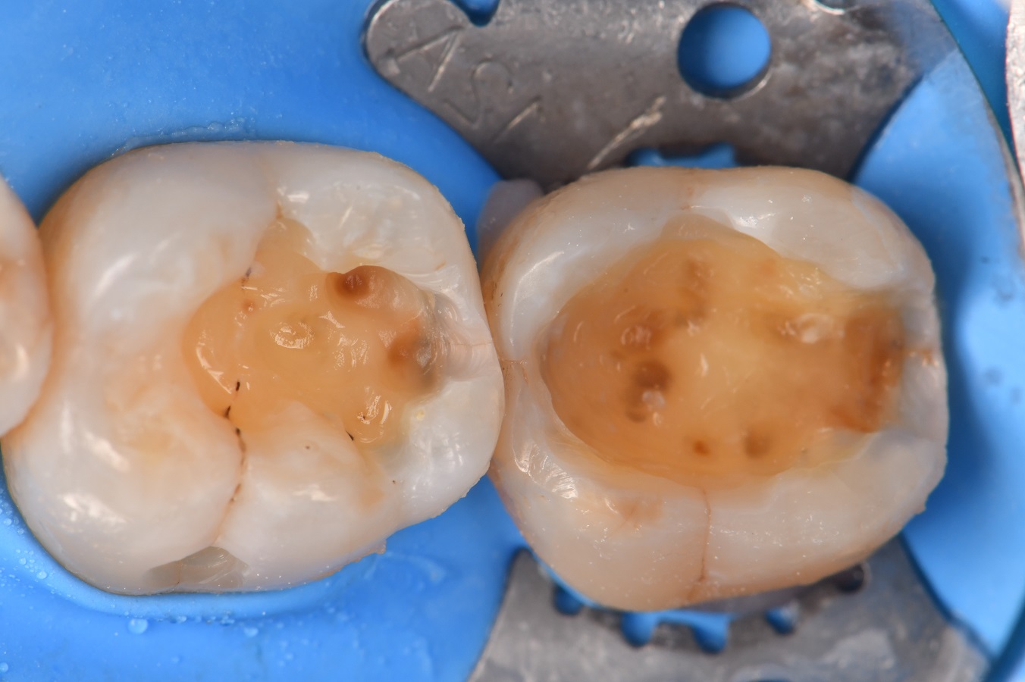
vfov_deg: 8.7
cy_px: 341
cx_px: 512
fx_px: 4468
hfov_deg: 13.1
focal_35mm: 157
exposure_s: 1/160
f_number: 32
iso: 200
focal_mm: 105
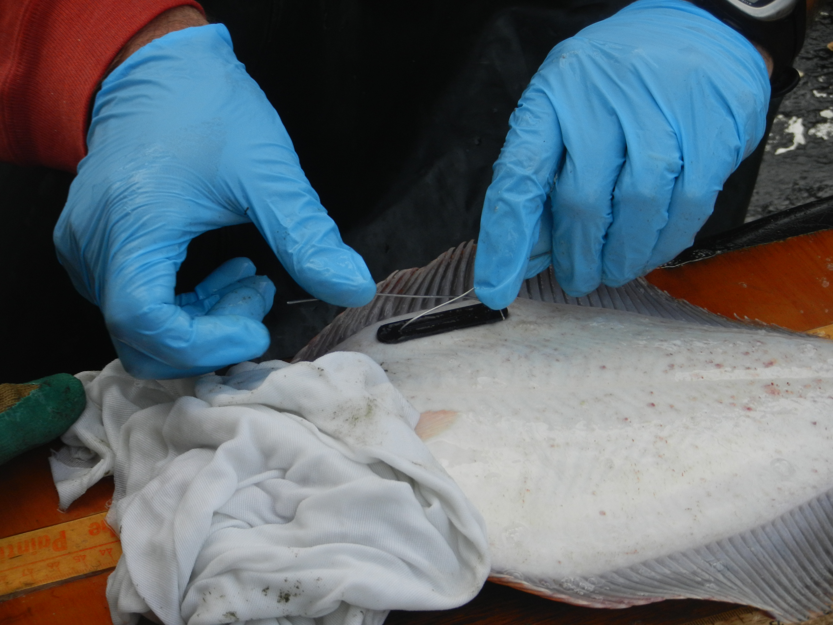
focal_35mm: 144
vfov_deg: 10.3
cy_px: 312
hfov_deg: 13.7
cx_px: 416
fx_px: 3465
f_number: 5.2
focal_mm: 25.9
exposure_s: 1/400
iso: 160
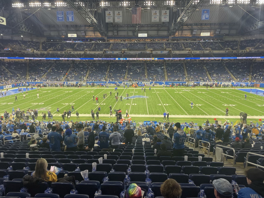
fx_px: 198
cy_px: 99
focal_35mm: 26
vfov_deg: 53.1
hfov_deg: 67.3
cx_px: 132
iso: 100
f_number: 1.6
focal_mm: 4.2
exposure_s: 1/89
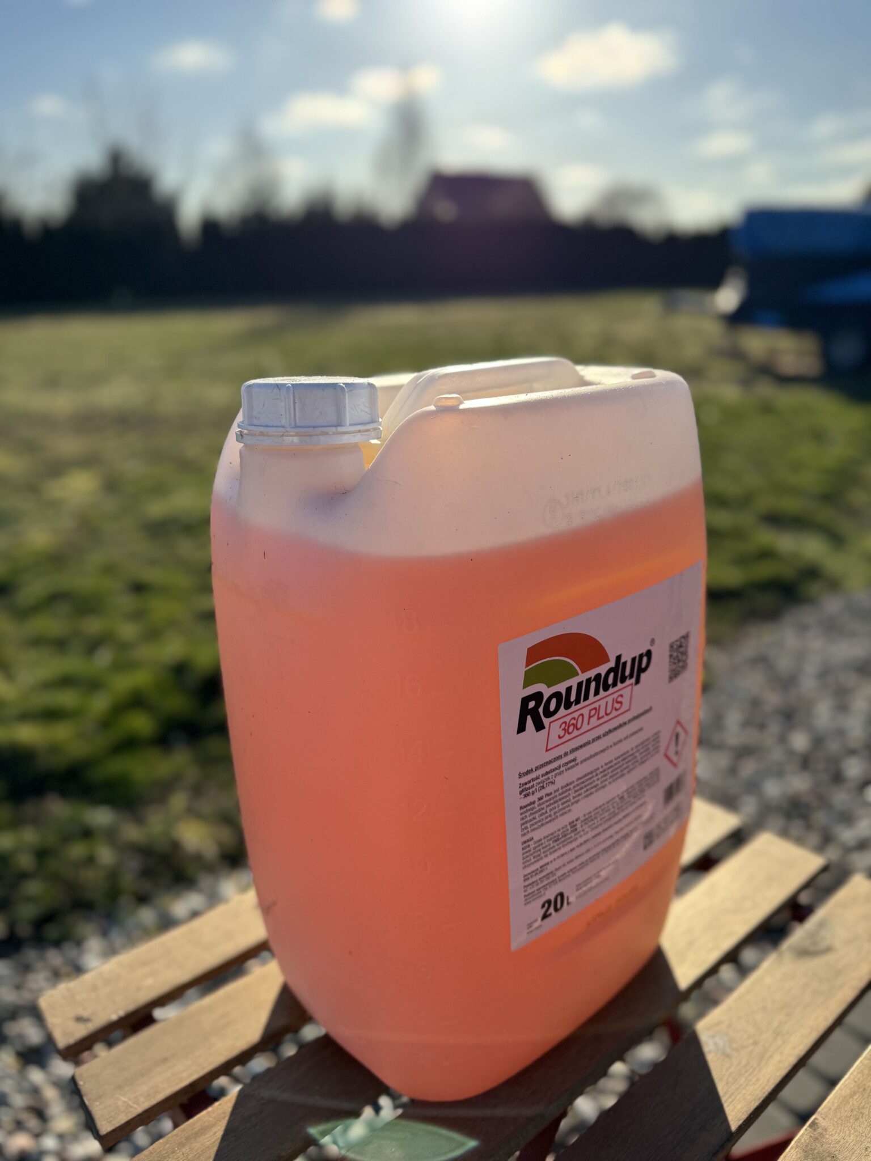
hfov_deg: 56.8
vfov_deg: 71.6
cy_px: 580
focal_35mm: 24
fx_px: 805
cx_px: 436
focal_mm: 6.86
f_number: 1.78
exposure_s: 1/4049
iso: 80
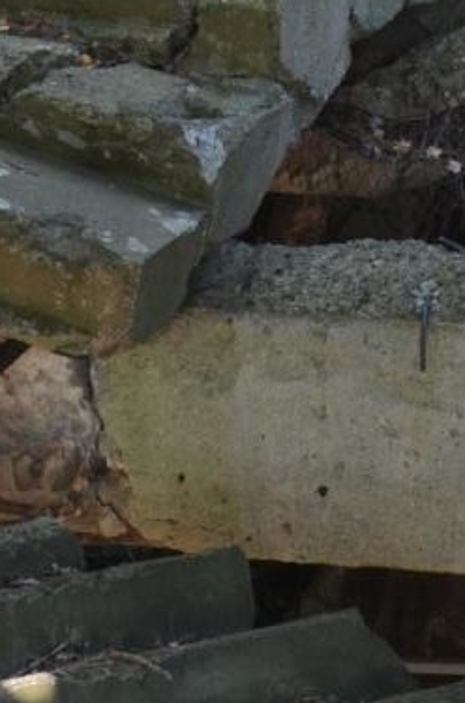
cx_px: 51
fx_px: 5586
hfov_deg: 4.8
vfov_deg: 7.1
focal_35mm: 287
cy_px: -350
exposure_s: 1/100
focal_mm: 35
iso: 640
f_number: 5
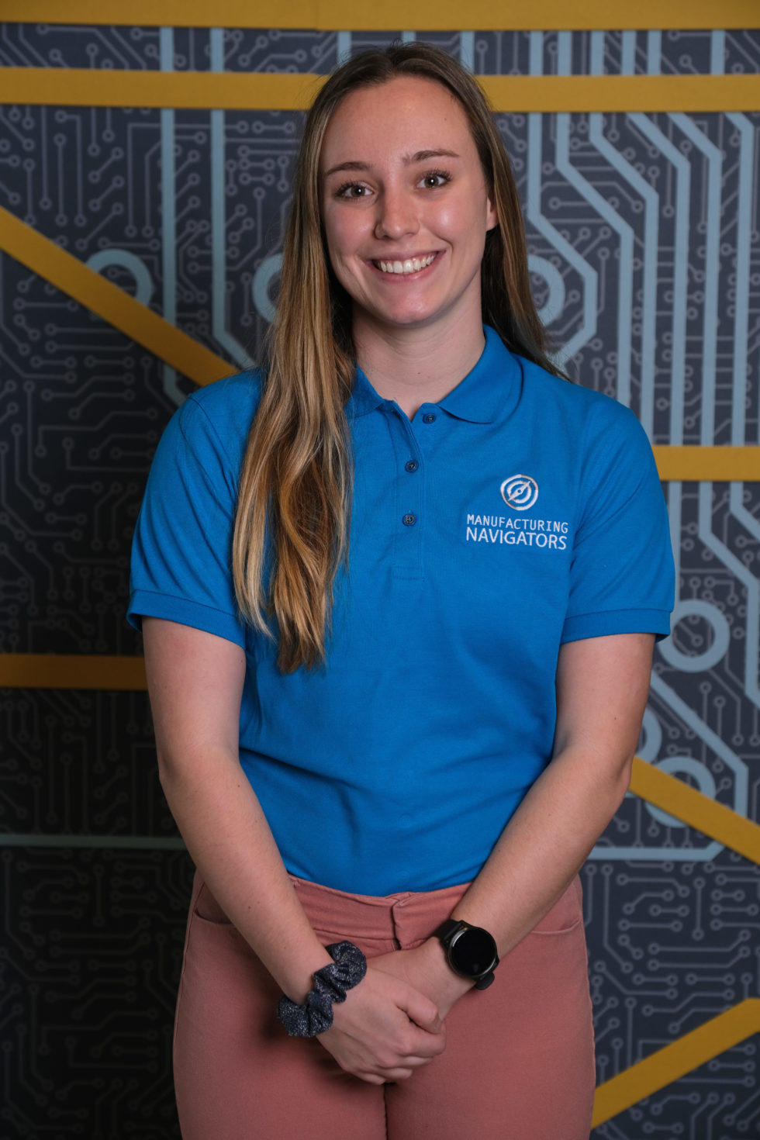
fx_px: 2248
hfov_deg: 19.2
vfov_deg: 28.5
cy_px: 570
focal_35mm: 71
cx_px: 380
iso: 320
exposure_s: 1/125
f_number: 4
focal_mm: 47
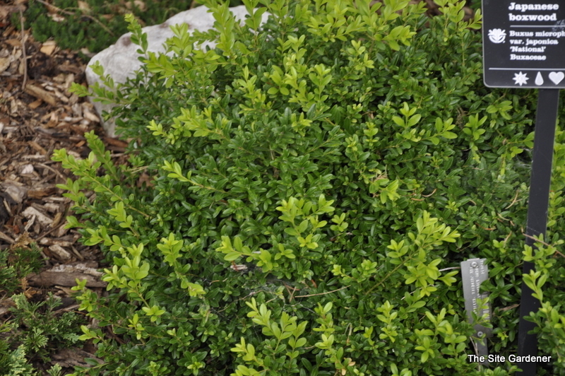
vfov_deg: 12.2
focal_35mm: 112
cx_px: 282
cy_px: 188
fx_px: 1764
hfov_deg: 18.2
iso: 400
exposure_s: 1/125
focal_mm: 75
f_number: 5.3
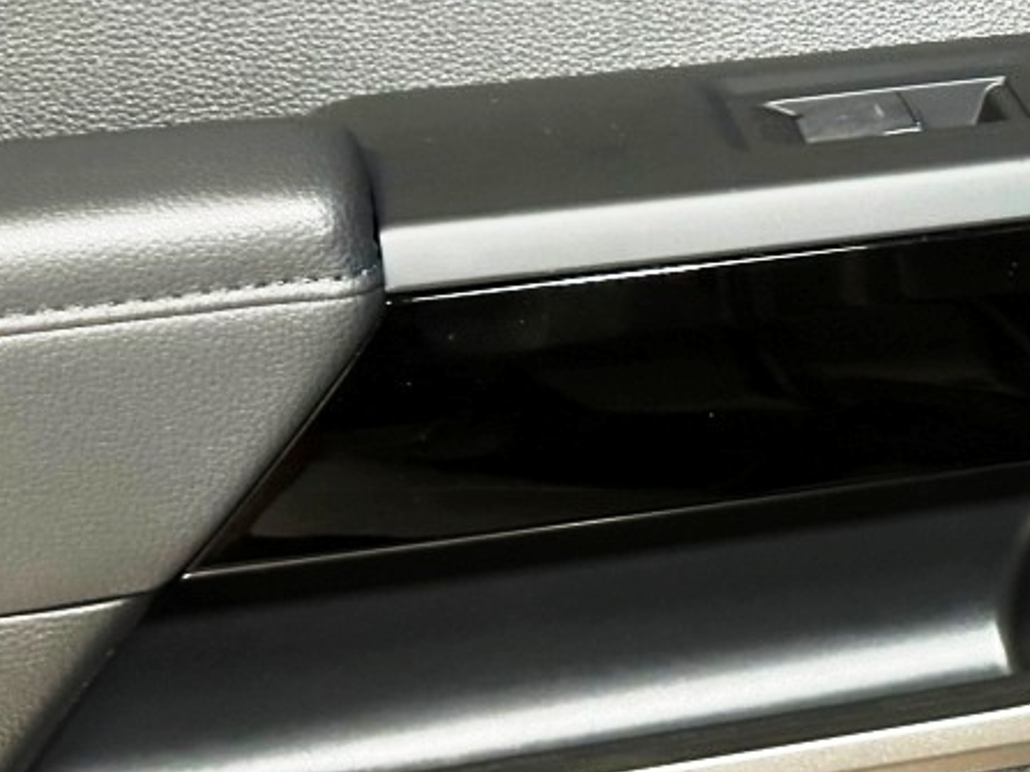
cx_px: 1113
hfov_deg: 17.3
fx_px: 3272
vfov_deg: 13.2
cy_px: -30
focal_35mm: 110
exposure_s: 1/24
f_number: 1.78
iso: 640
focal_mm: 6.86
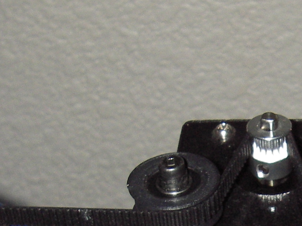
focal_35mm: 114
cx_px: 327
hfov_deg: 16.8
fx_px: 995
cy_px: 258
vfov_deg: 12.7
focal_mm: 6.3
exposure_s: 1/30
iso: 100
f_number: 3.3
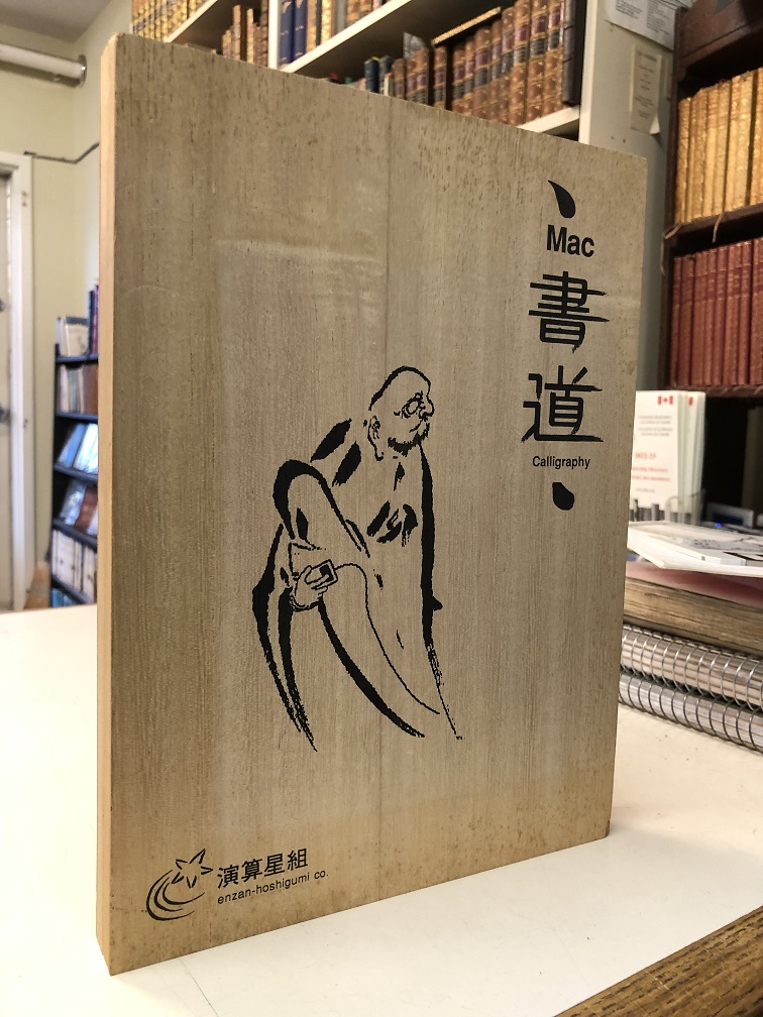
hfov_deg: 49.7
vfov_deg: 63.4
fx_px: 823
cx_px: 382
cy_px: 508
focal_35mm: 28
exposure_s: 1/15
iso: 50
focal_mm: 3.99
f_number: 1.8
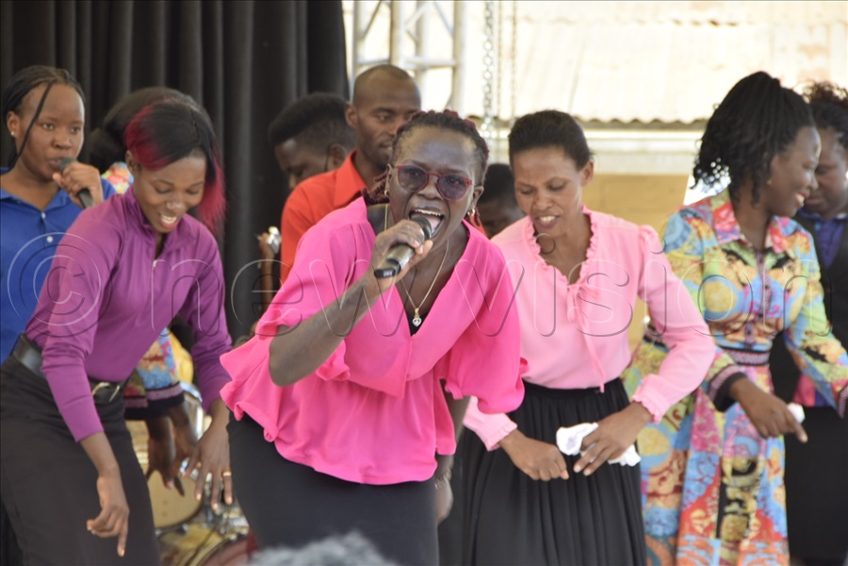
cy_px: 283
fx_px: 6006
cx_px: 424
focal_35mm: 255
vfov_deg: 5.4
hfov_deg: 8.1
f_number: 9
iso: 400
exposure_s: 1/200
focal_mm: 170
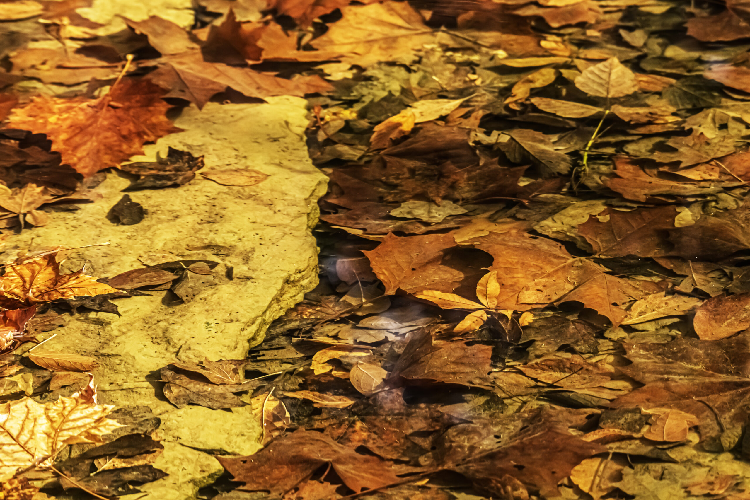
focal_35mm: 300
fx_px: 6250
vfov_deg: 4.6
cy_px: 250
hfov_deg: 6.9
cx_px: 375
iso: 1600
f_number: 7.1
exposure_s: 1/400
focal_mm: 200
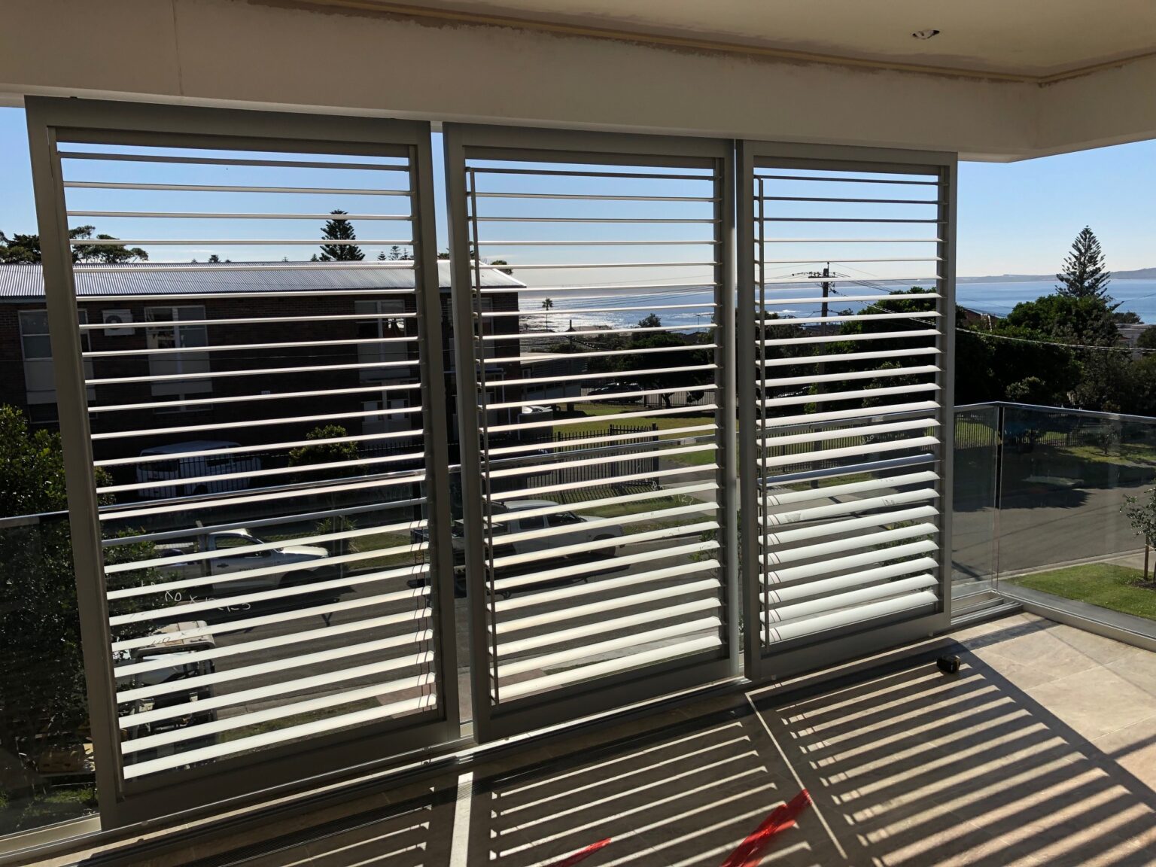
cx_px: 578
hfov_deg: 63.4
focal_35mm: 28
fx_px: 935
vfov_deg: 49.7
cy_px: 434
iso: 20
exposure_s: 1/4878
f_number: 1.8
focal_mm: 3.99
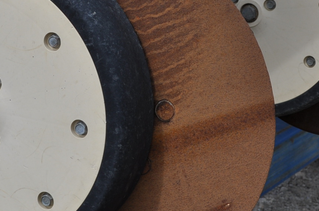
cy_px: 55
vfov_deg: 11.2
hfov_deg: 16.8
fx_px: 1079
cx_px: 125
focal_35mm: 122
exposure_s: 1/400
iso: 200
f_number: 10
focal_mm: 32
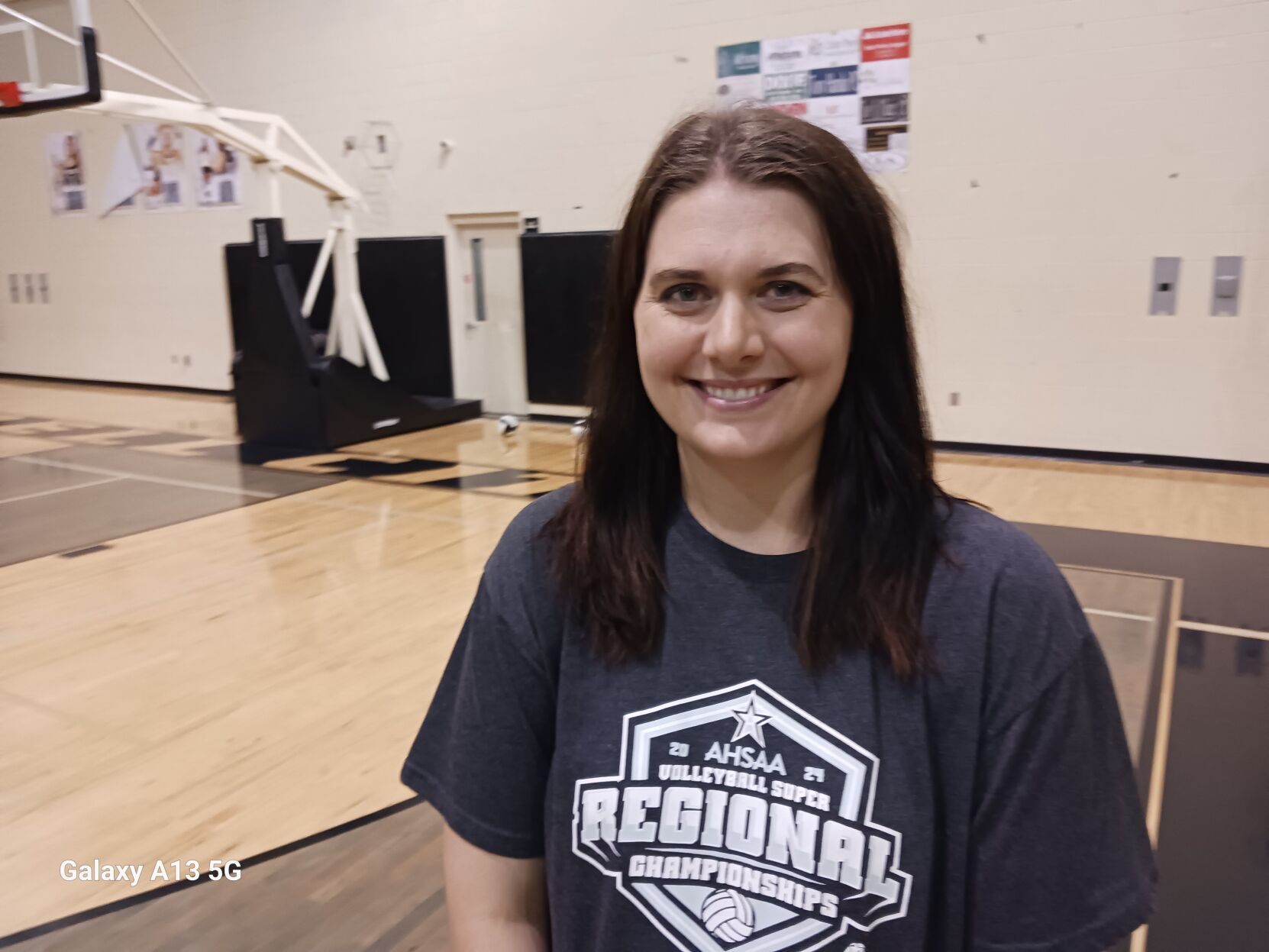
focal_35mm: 27
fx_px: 990
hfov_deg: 65.3
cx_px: 634
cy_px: 476
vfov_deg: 51.4
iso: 400
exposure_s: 1/24
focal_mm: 4
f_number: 1.8
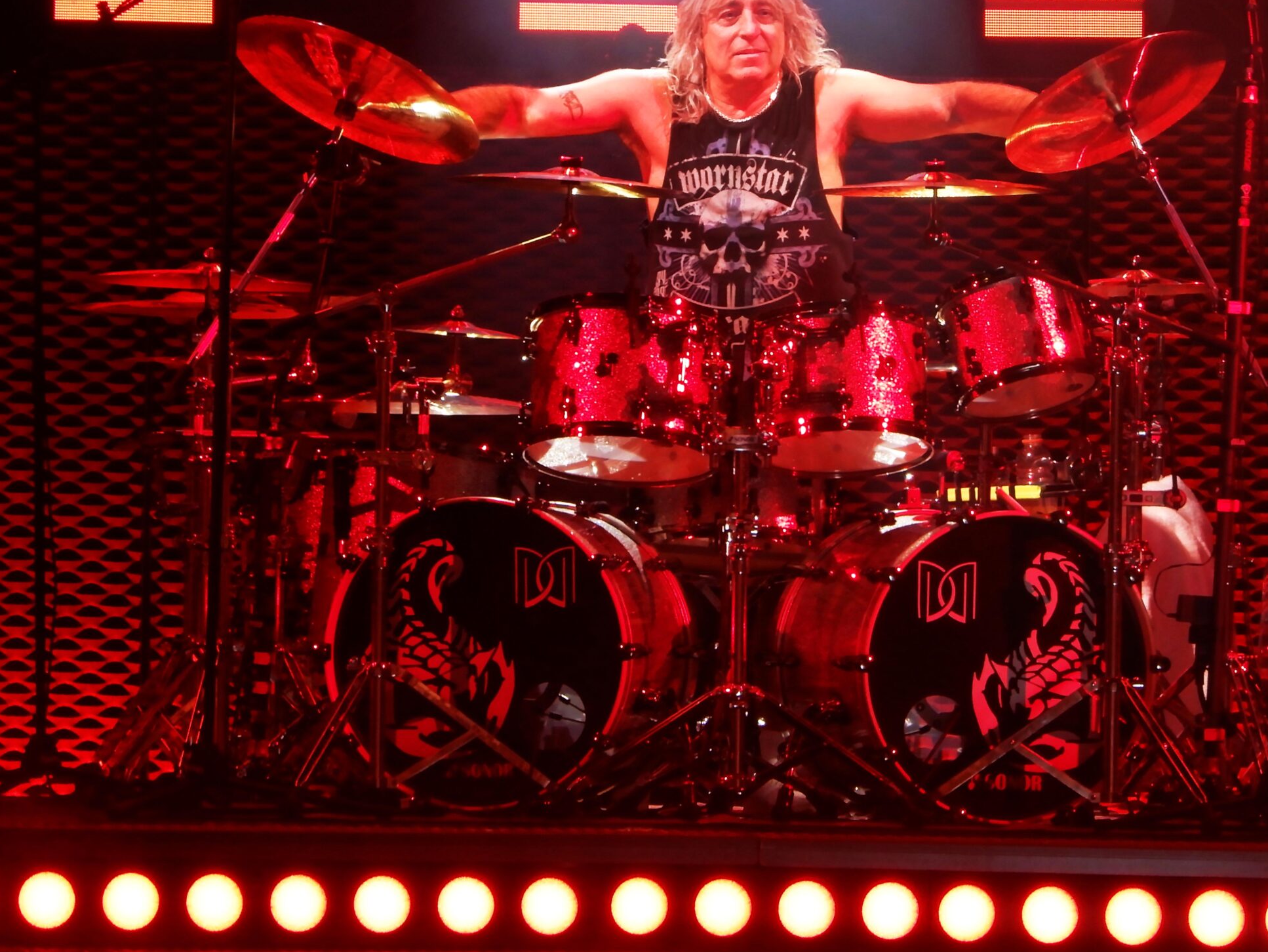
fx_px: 13335
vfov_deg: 4.1
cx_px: 761
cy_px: 393
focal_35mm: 364
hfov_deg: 5.4
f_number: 6.3
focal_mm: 49.1
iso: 450
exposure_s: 1/60
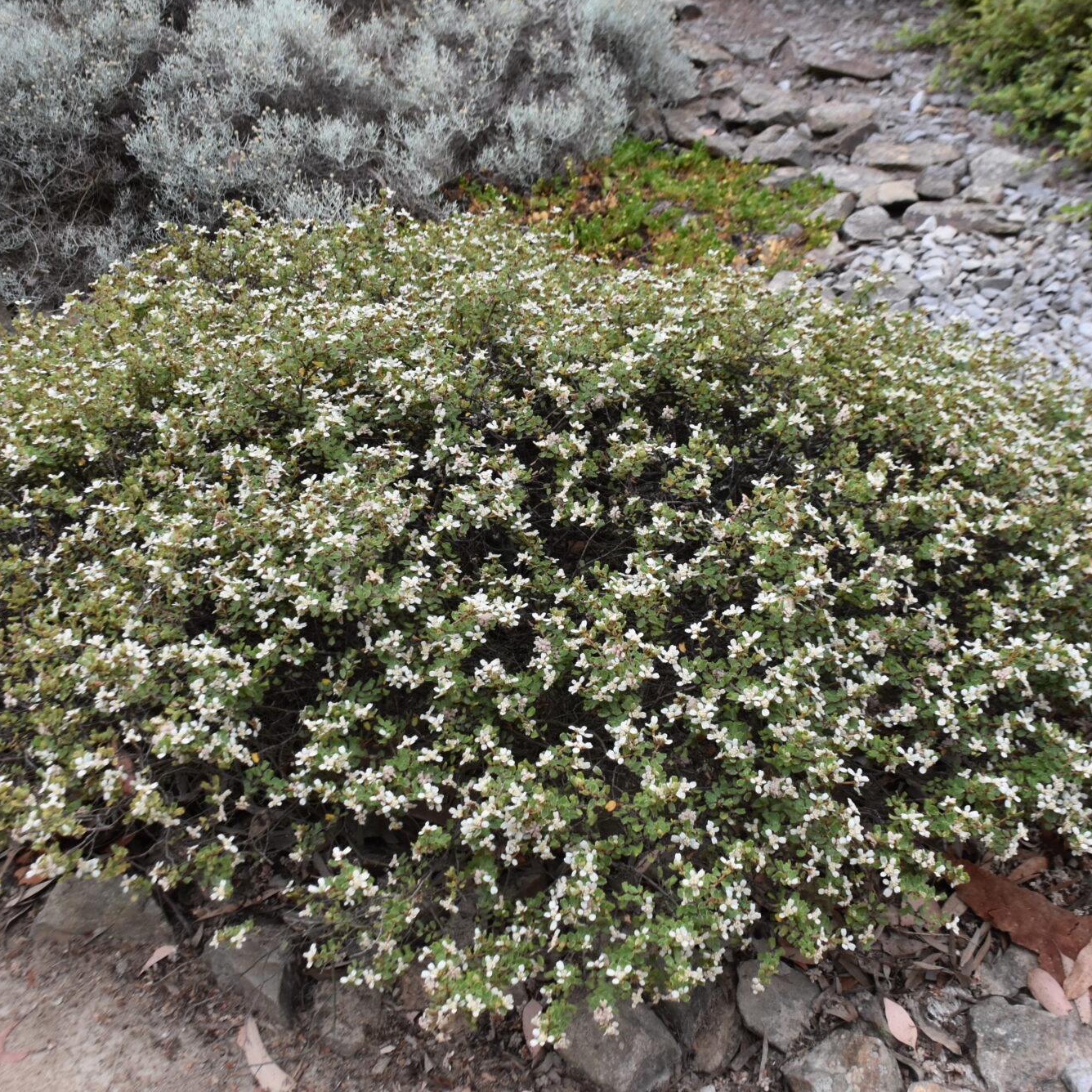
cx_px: 527
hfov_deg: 39.2
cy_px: 539
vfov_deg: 39.2
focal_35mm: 43
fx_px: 1535
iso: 800
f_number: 7.1
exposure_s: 1/200
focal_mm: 22
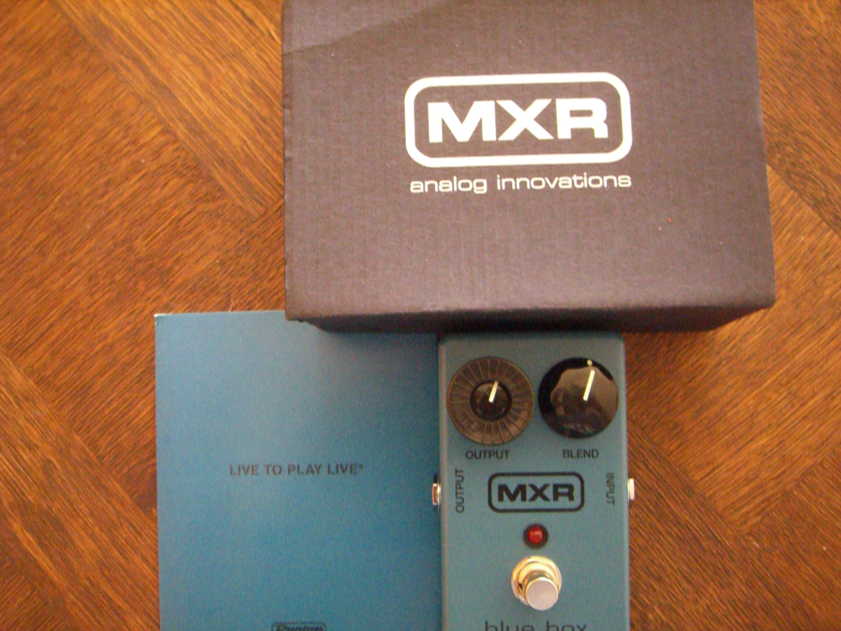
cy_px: 316
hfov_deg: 49.0
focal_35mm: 38
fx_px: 923
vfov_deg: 37.7
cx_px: 420
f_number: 2.7
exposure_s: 1/25
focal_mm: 6.2
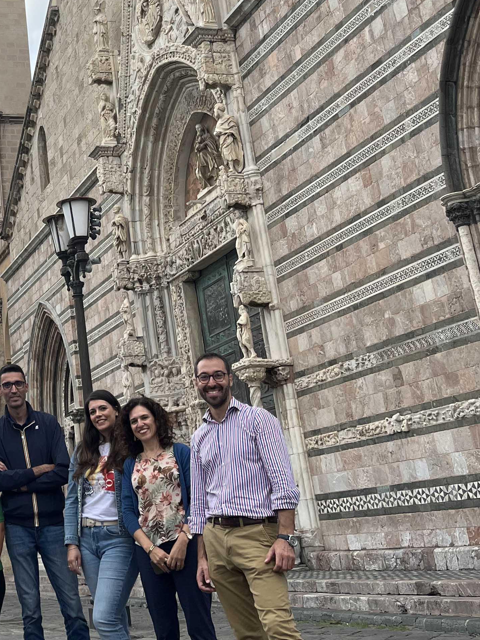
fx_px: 1017
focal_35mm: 55
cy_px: 136
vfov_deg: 34.0
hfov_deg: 25.0
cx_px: -22
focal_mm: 5.1
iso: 50
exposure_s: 1/1372
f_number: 1.6
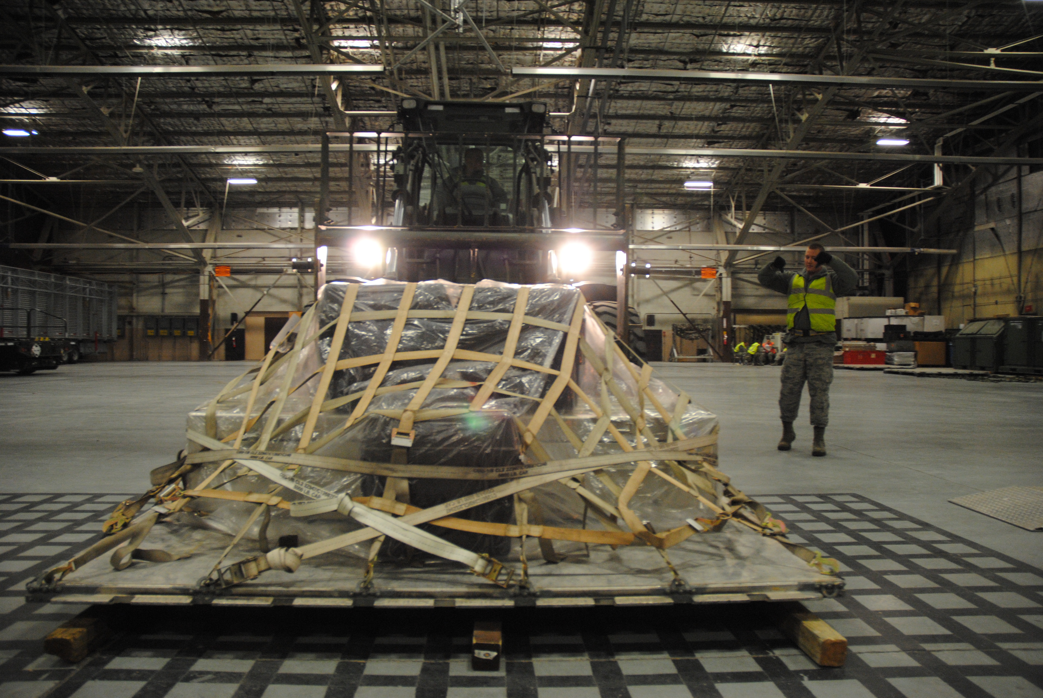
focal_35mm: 27
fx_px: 783
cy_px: 349
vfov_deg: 48.0
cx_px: 522
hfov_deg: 67.3
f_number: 3.5
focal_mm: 18
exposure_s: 1/30
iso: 640
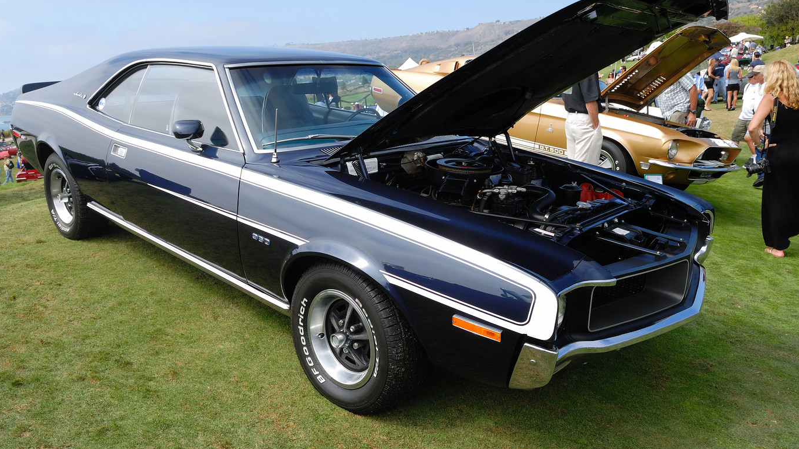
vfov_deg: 40.2
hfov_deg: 66.1
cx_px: 397
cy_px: 206
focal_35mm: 29
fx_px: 614
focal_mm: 18
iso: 100
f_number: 10
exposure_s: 1/60
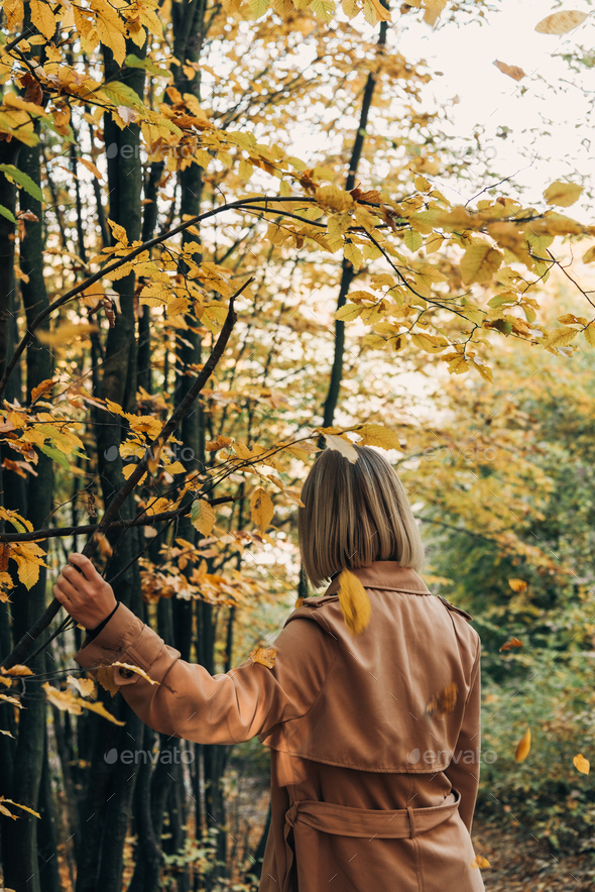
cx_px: 298
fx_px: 1189
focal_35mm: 48
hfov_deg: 28.1
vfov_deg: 41.1
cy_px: 446
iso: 500
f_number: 4.5
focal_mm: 48
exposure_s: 1/160
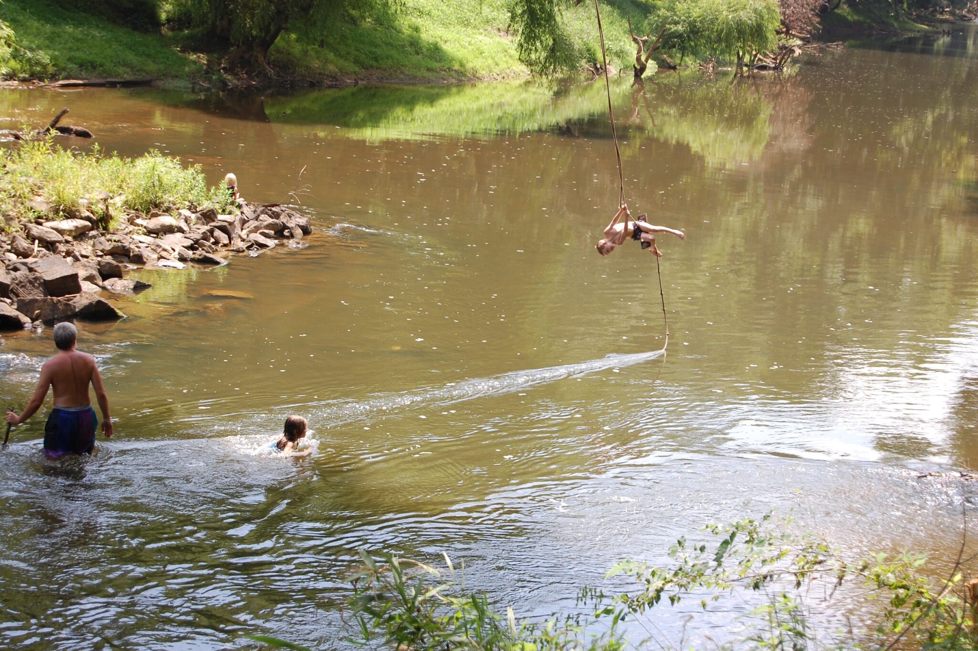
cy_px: 326
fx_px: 2239
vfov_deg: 16.5
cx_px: 489
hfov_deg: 24.6
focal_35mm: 82
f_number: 7.1
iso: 200
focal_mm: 55
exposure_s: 1/200
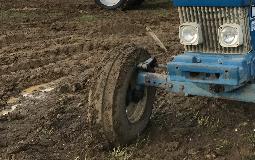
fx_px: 396
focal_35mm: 57
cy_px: 3
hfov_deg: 33.5
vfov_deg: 22.0
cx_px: 237
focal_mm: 3.99
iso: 25
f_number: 1.8
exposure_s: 1/33
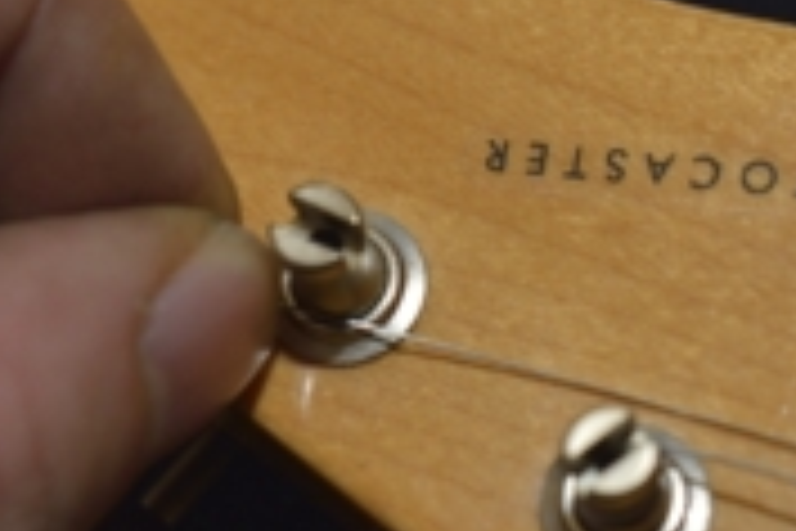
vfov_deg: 5.3
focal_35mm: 257
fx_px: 5682
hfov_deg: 8.0
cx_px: 387
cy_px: 554
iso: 400
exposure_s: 1/80
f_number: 4
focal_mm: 70
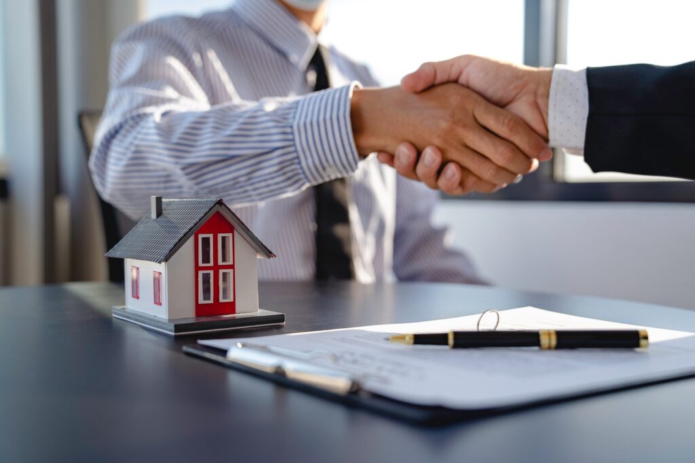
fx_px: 869
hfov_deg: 43.6
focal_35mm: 45
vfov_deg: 29.9
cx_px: 348
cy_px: 232
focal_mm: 45
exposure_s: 1/320
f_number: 3.2
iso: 125
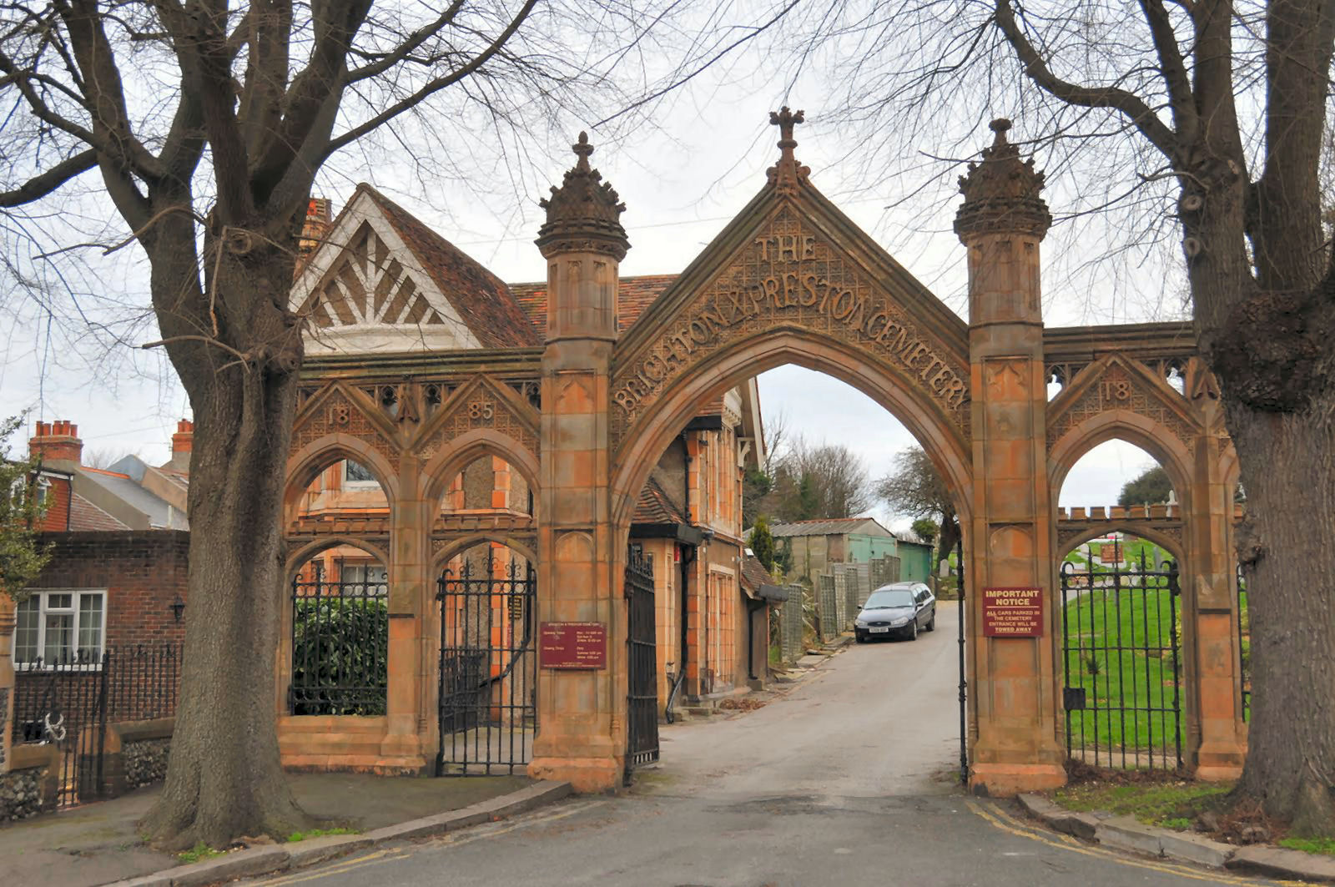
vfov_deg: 34.1
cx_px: 668
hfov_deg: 49.6
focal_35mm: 39
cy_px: 444
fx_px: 1445
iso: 200
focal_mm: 26
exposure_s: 1/80
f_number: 4.5
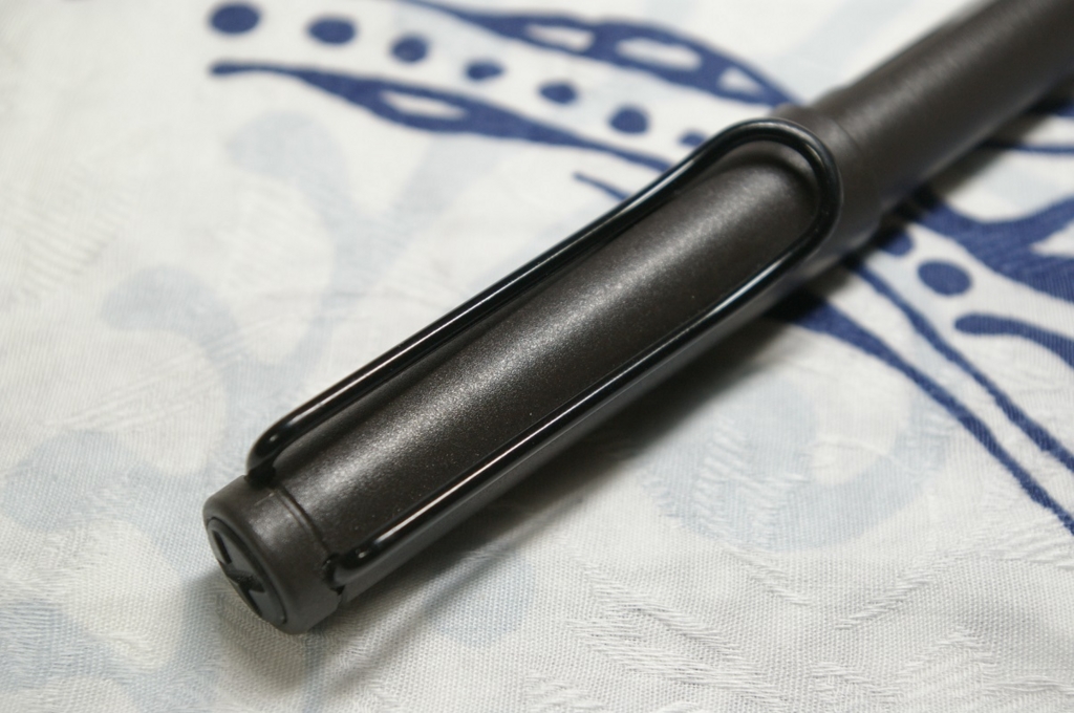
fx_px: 1922
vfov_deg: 21.0
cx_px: 537
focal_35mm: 64
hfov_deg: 31.2
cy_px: 356
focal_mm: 43
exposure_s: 1/20
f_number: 8
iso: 400
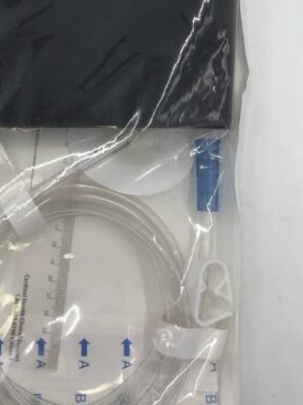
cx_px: 10
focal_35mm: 61
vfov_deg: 31.4
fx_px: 712
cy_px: 136
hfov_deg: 23.2
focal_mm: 3.99
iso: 32
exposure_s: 1/120
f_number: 1.8
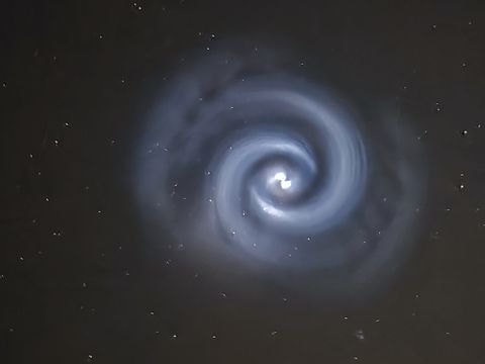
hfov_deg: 41.2
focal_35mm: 46
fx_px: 644
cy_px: 182
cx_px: 242
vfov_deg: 31.5
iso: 12800
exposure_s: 1/3.03
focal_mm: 8.72
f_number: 1.63
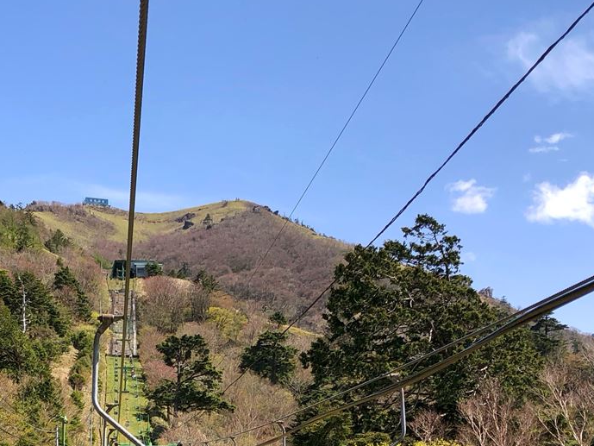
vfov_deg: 21.8
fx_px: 1116
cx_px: 136
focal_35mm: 65
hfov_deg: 29.3
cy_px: 439
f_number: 1.8
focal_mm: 3.99
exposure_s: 1/1263
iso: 20
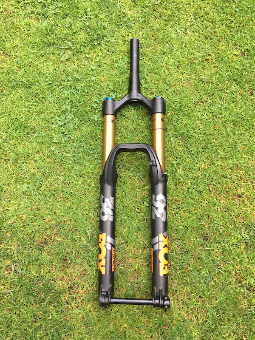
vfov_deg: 61.7
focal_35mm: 29
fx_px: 285
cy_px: 170
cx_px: 128
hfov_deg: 48.2
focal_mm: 4.15
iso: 25
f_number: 2.2
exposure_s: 1/60
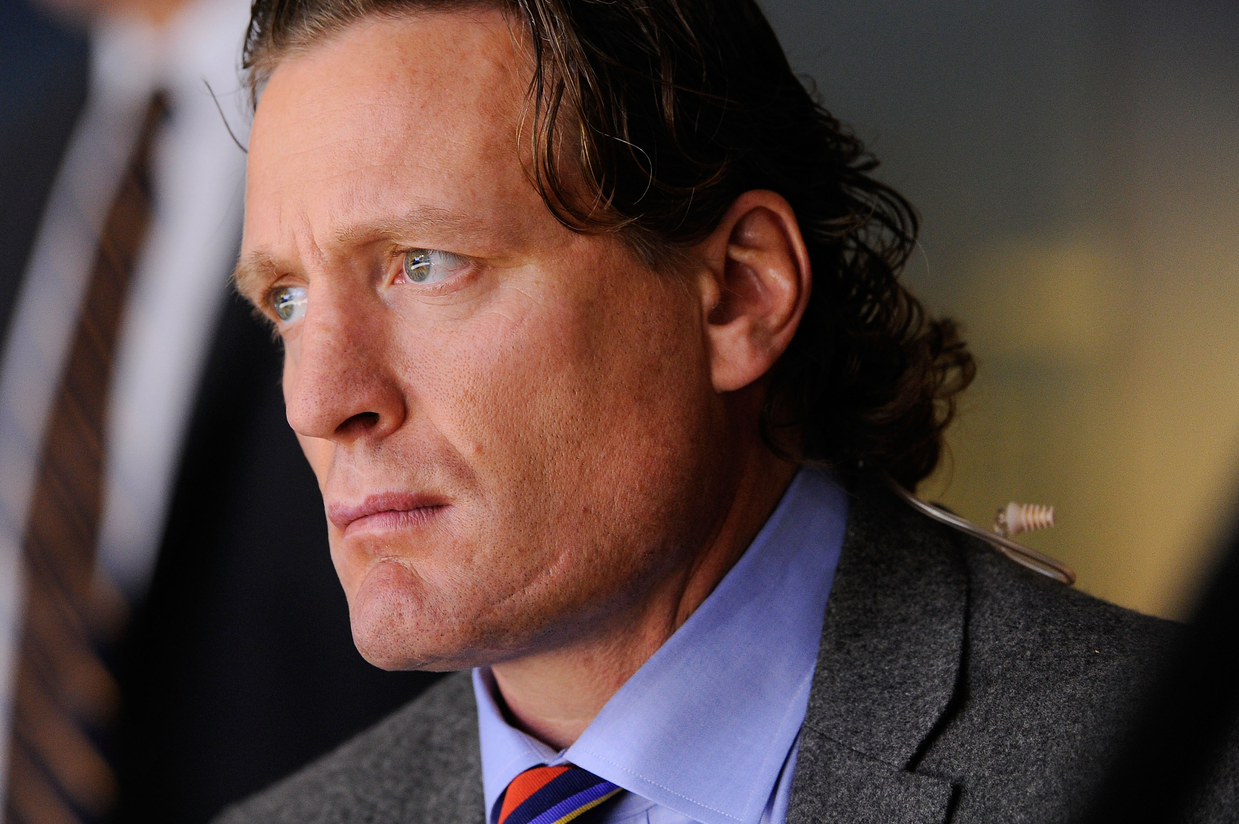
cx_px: 567
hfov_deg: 8.5
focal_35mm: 243
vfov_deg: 5.6
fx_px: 8358
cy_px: 324
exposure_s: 1/125
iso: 2000
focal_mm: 200
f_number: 4
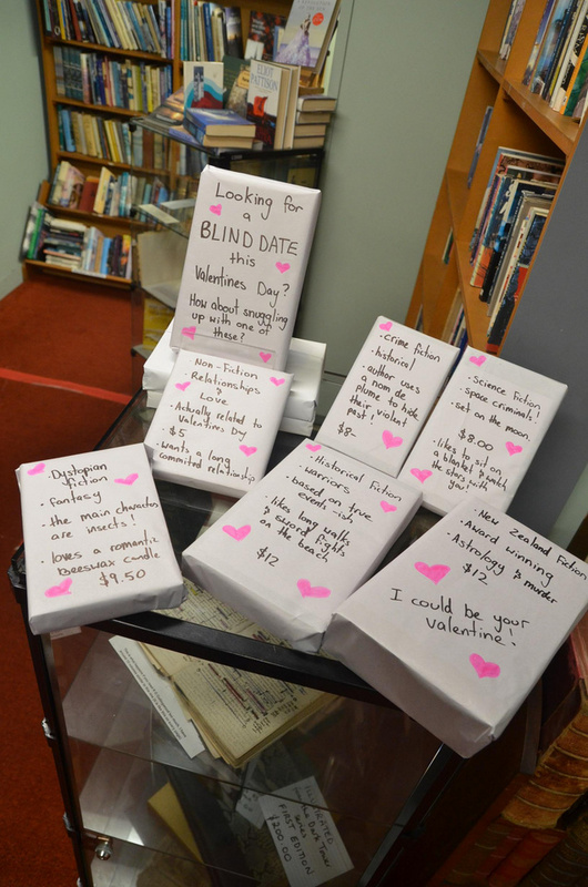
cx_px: 294
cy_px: 444
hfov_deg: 28.0
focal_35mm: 48
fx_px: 1181
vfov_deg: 41.2
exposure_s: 1/100
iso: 1250
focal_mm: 32
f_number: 5
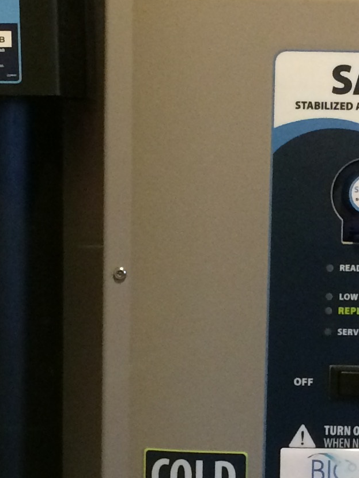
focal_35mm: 114
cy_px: 450
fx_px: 1576
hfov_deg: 13.0
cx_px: 221
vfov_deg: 17.0
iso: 320
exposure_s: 1/33
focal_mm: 4.15
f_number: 2.2
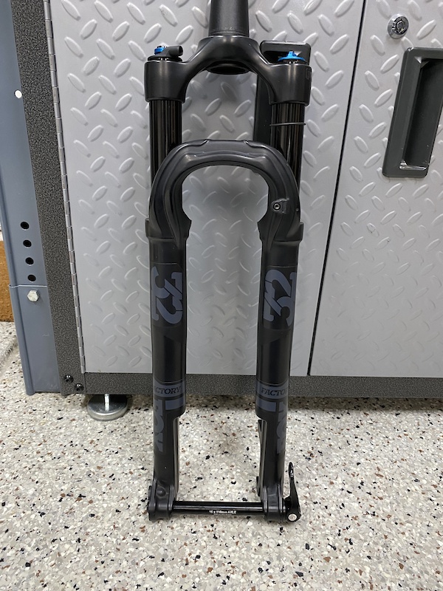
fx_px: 444
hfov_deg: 53.1
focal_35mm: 26
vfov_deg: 67.3
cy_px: 296
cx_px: 222
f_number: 1.8
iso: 250
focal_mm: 4.25
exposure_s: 1/60
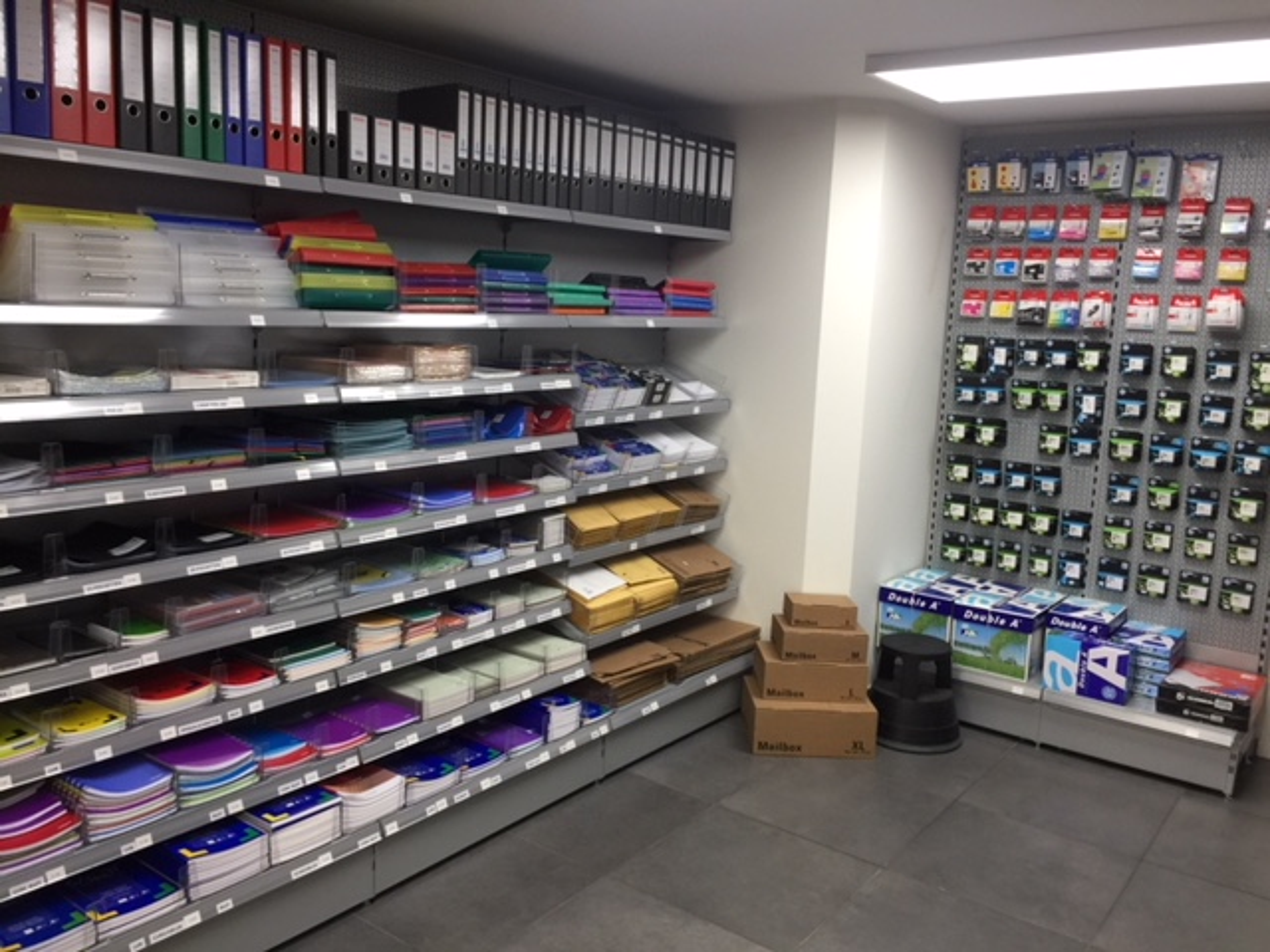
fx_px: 1064
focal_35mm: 29
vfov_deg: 48.2
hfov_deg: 61.7
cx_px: 635
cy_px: 476
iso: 64
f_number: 2.2
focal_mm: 4.15
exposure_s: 1/33
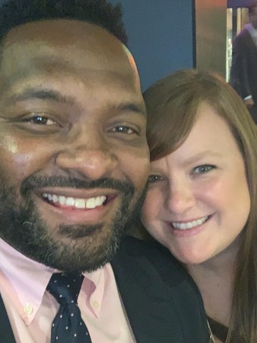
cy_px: 212
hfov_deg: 31.5
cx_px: 147
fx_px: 455
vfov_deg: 41.0
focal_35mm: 46
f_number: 2.2
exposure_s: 1/16
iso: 500
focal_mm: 2.87
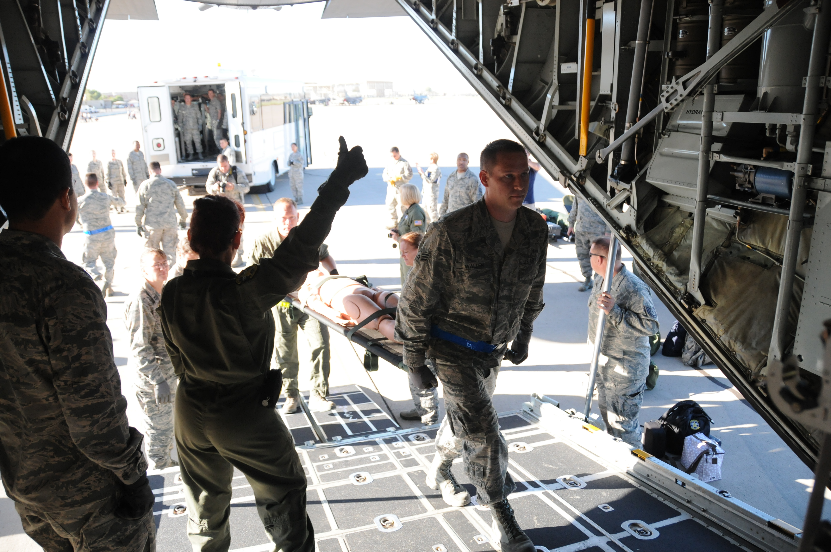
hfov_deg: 67.4
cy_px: 276
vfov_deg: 47.8
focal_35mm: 27
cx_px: 416
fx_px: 622
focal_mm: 18
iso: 800
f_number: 3.5
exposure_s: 1/800
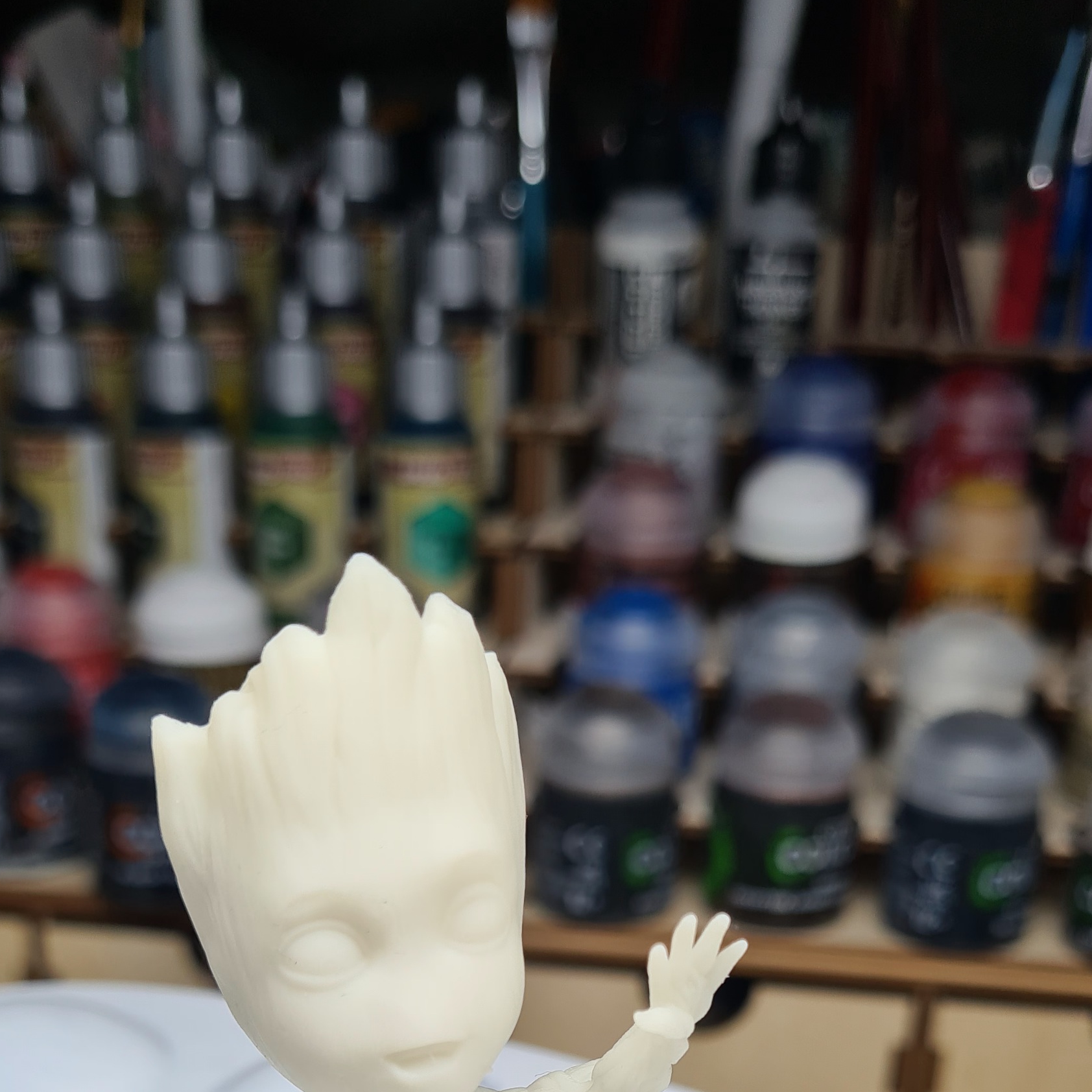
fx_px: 1570
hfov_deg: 38.3
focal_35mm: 44
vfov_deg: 35.6
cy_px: 1023
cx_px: 515
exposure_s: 1/303
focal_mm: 5.4
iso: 50
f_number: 1.8
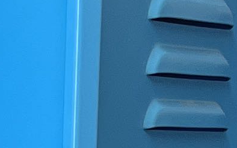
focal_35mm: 282
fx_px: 1821
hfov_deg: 7.2
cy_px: 822
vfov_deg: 4.0
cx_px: -214
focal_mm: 5.1
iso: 80
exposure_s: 1/50
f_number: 1.6
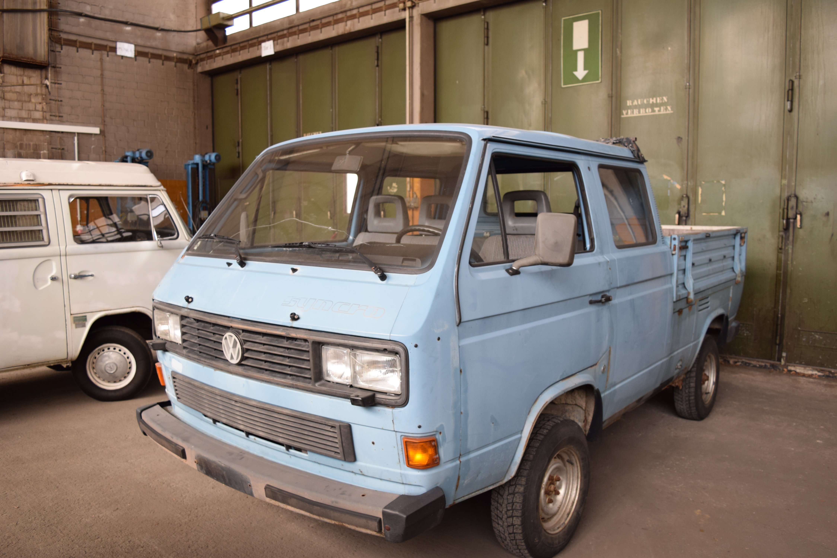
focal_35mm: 27
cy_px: 279
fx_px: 628
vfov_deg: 48.0
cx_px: 418
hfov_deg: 67.4
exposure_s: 1/80
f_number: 4.5
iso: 400
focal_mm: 18
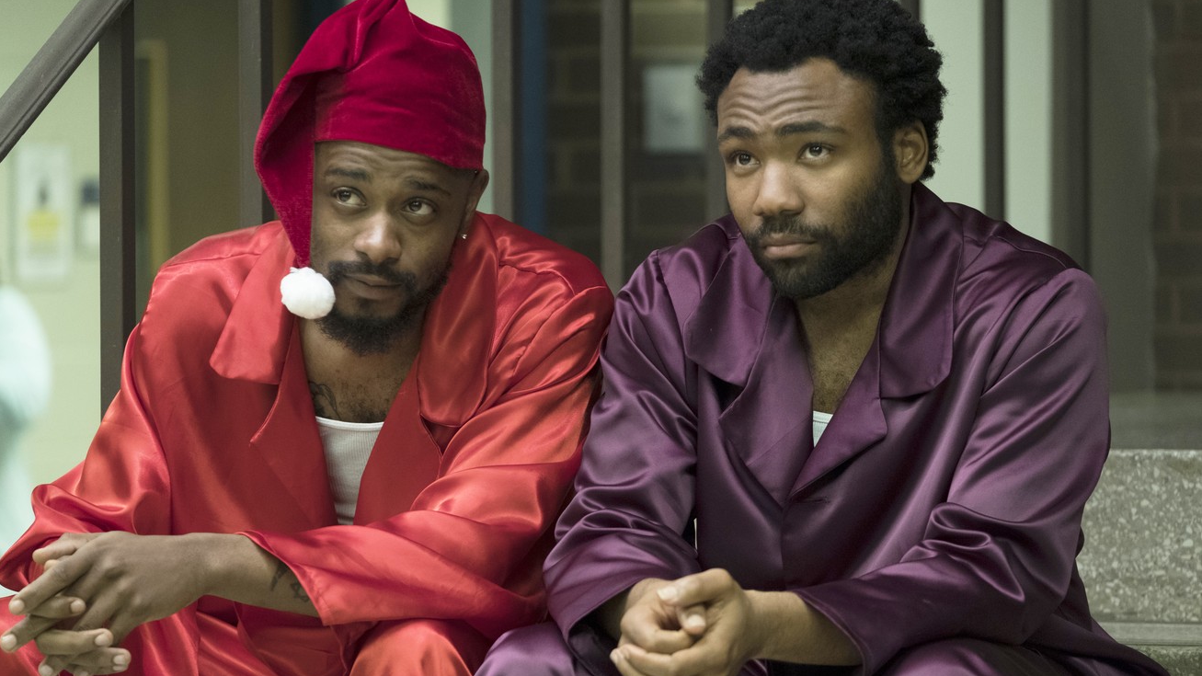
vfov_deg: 6.5
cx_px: 601
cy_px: 383
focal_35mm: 188
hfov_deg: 11.5
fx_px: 5992
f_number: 2.8
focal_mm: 119.2
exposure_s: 1/160
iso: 4000
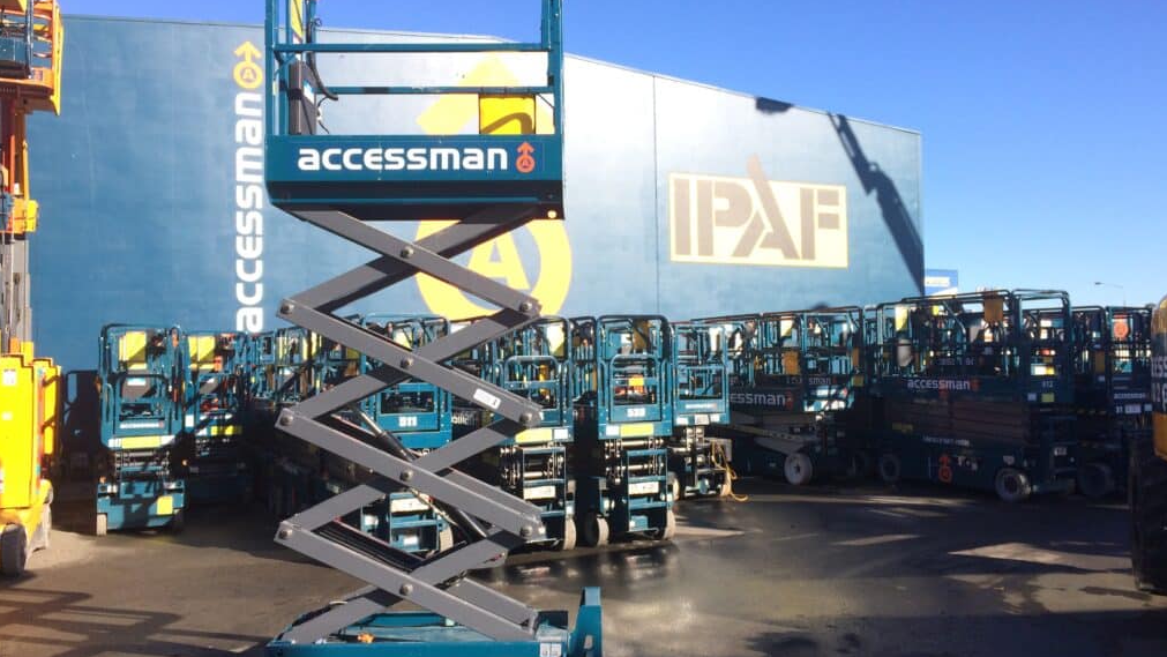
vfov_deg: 36.7
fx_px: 990
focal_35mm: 32
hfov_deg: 61.0
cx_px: 588
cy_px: 328
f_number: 2.2
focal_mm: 4.15
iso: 32
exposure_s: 1/912
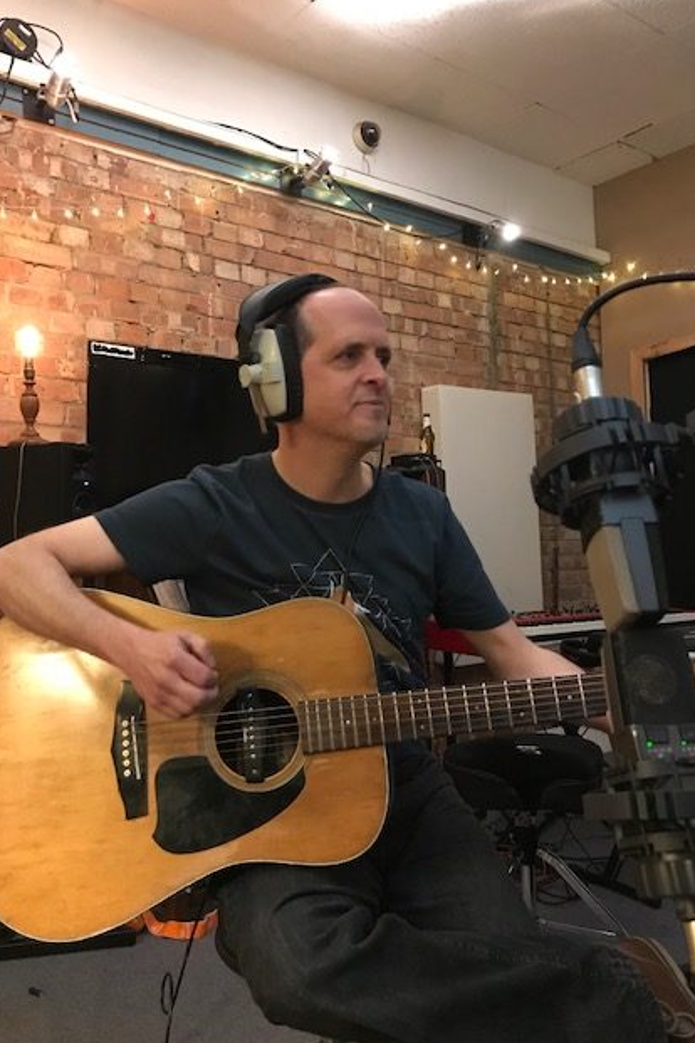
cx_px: 324
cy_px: 519
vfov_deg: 61.9
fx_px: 869
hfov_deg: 43.6
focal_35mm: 30
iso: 100
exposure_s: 1/4
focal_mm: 3.99
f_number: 1.8
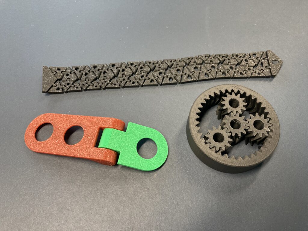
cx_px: 154
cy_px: 116
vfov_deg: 49.7
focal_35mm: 28
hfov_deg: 63.4
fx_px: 249
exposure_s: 1/50
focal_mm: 3.99
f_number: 1.8
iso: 250
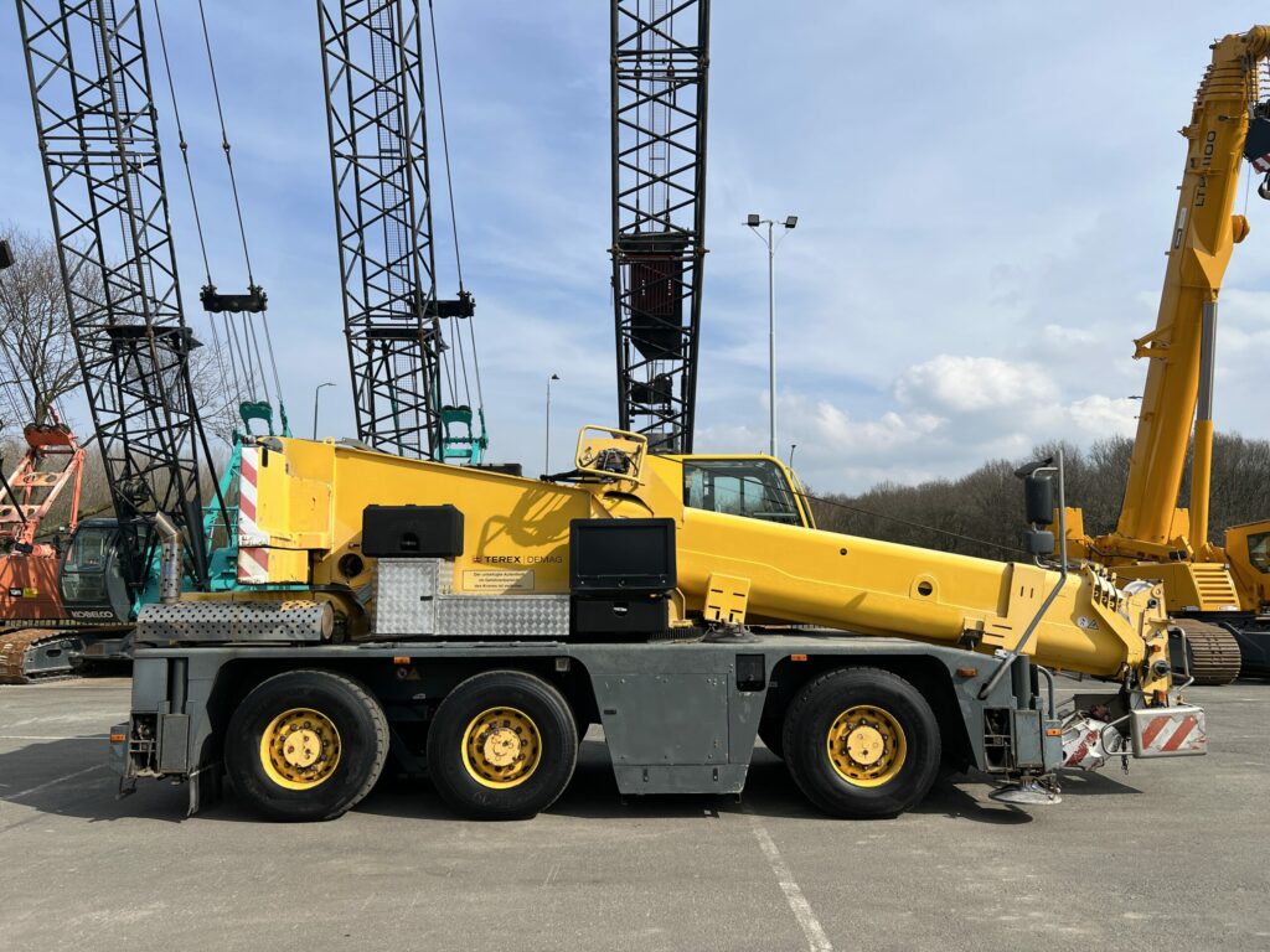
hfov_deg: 67.3
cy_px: 476
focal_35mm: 26
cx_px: 635
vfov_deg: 53.1
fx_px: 954
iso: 50
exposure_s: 1/5882
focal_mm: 5.7
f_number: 1.5
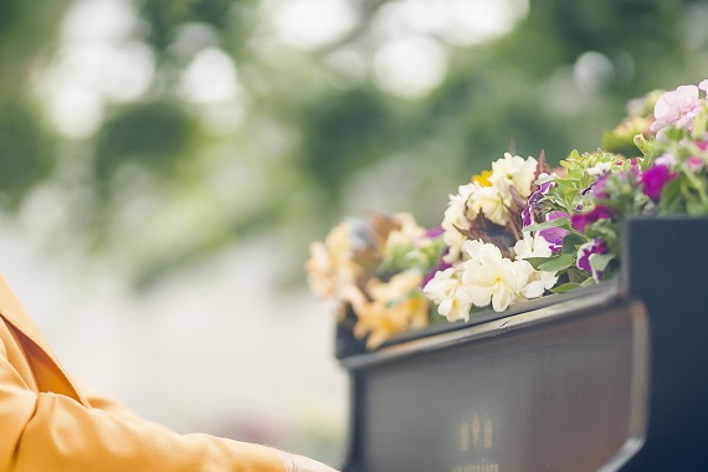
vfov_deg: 7.7
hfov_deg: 11.5
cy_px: 250
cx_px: 225
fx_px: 3520
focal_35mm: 179
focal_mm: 85
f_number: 1.4
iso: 100
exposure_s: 1/1000
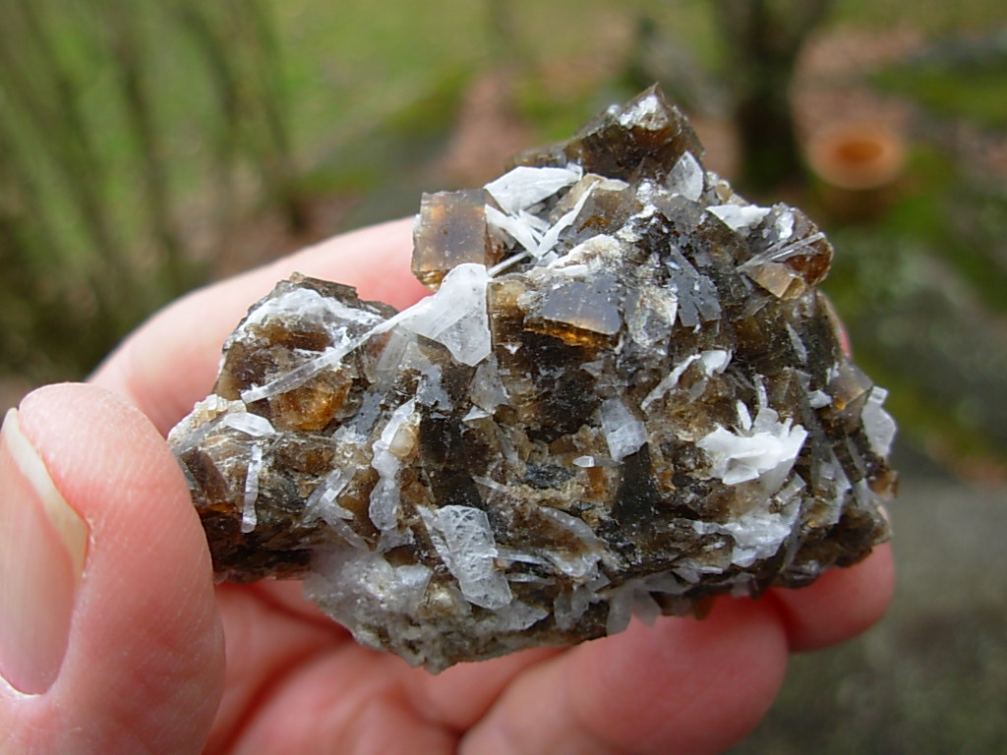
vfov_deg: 37.7
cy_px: 378
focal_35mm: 38
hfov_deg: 49.0
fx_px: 1105
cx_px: 504
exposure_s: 1/67.8
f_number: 2.9
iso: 50
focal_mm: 6.3
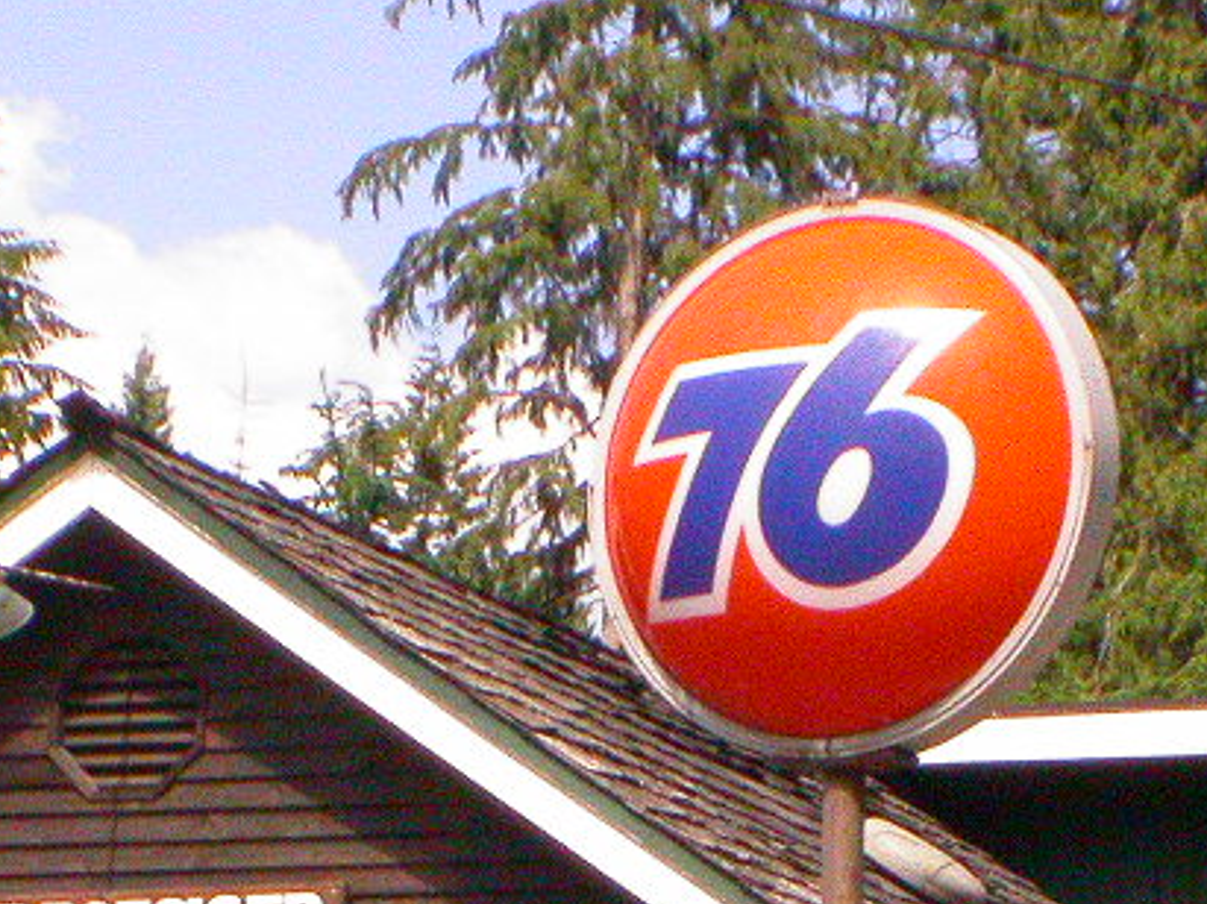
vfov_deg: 3.9
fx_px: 13211
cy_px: 1112
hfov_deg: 5.2
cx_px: 493
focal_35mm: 379
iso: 800
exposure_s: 1/853
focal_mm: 31.5
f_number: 10.2
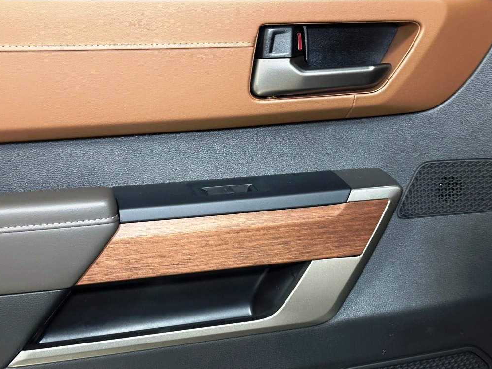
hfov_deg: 38.9
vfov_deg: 29.7
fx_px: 696
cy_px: 184
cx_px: 248
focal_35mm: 49
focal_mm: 6.86
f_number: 1.78
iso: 500
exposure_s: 1/30
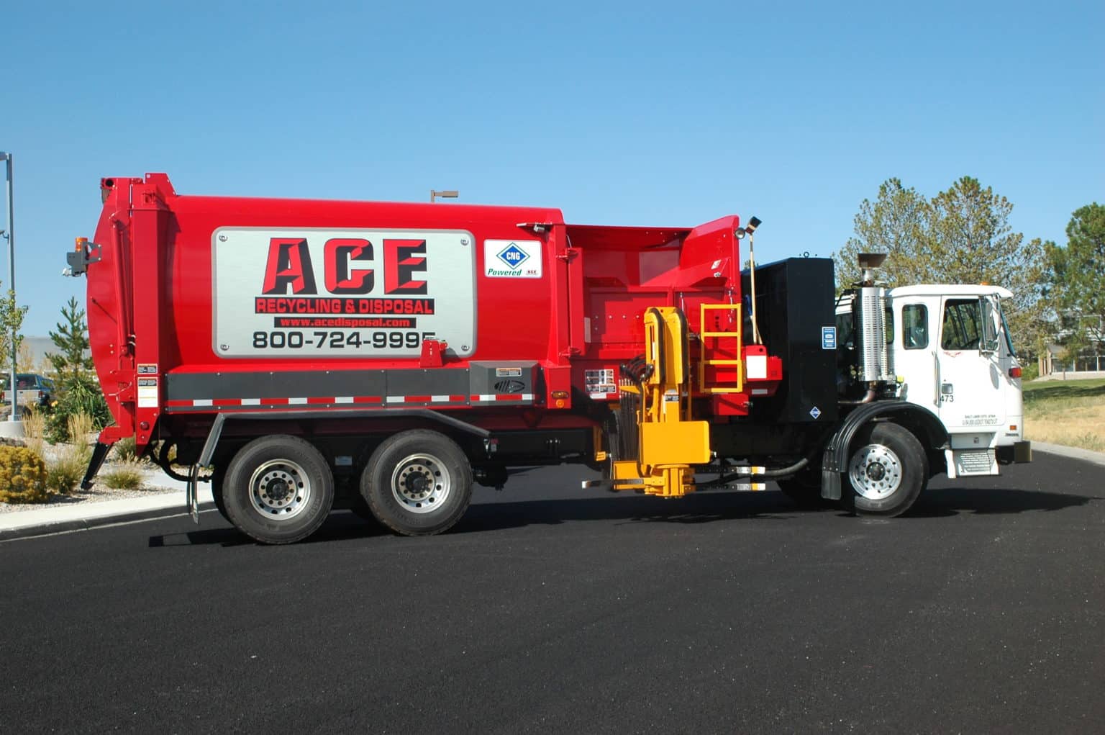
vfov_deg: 28.0
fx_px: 1472
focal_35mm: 48
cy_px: 368
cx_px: 552
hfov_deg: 41.1
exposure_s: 1/250
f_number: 10
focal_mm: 32
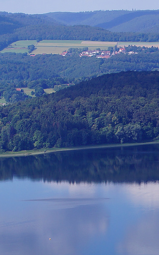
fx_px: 1525
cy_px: 258
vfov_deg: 9.5
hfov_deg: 5.9
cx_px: 237
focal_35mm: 220
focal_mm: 45
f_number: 6.3
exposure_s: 1/200
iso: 100
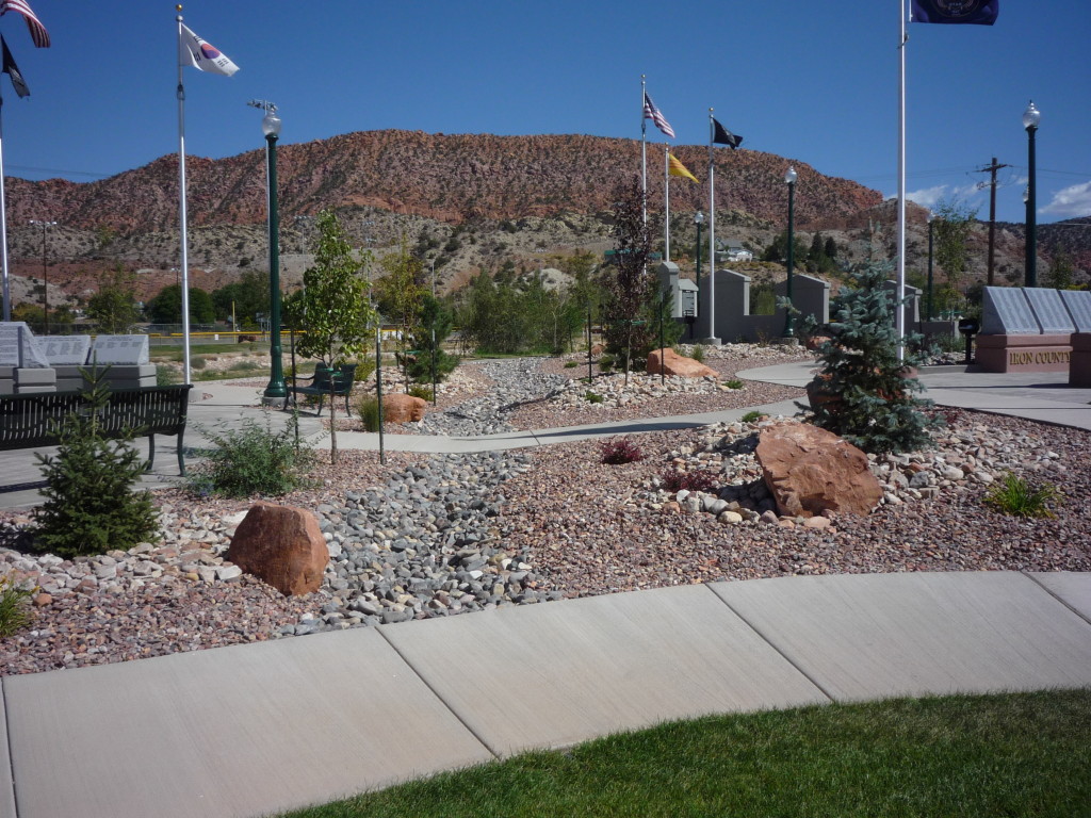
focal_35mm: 32
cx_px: 546
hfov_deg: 56.8
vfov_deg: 44.2
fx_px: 1009
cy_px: 409
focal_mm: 5.2
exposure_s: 1/640
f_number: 6.3
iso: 100
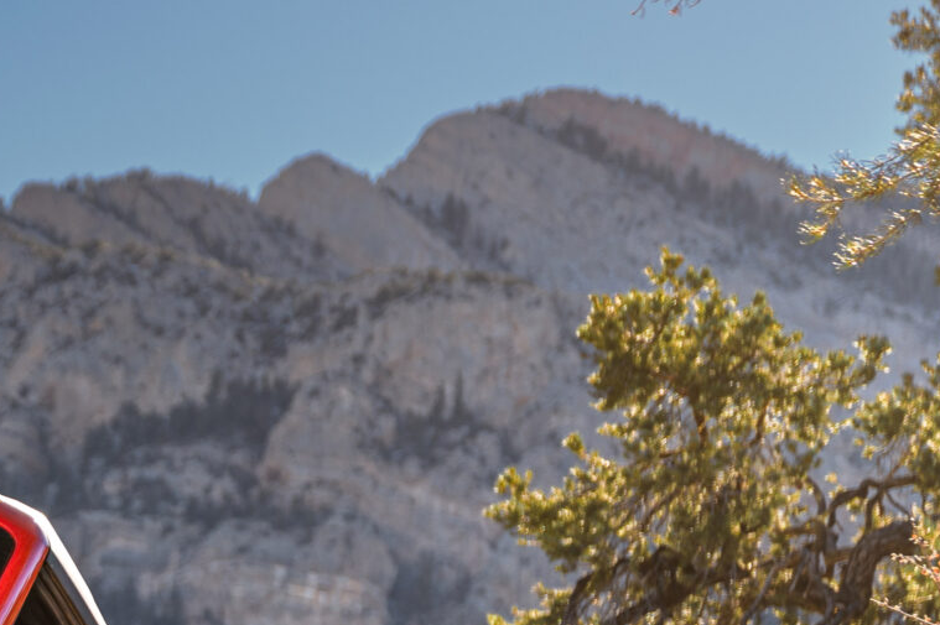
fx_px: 6158
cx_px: -324
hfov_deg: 8.6
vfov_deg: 5.8
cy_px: 777
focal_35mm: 236
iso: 64
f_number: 2.8
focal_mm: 70
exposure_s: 1/400
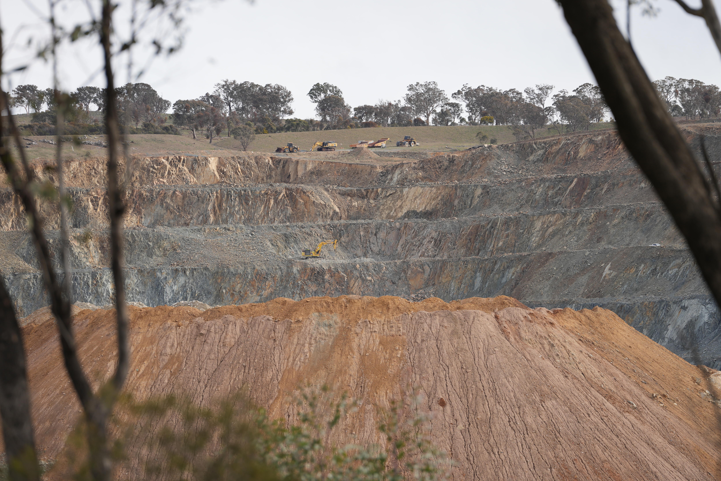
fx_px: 4005
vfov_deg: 6.9
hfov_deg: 10.3
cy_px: 240
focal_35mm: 200
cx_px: 360
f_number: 4.5
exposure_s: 1/400
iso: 100
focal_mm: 200
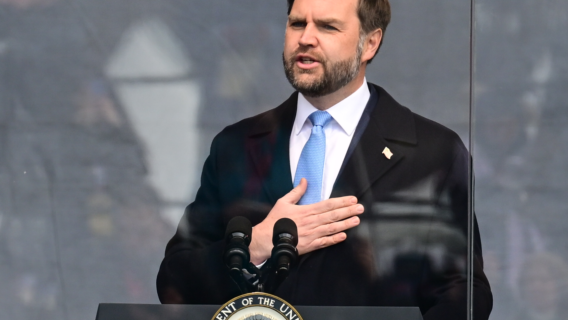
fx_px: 3163
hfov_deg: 10.3
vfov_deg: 5.8
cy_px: 154
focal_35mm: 210
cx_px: 284
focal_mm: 200
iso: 280
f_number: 4.5
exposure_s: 1/500
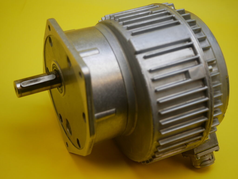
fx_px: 413
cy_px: 90
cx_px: 119
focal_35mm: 60
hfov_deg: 32.2
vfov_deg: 24.4
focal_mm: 30
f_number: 3.2
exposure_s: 1/125
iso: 200
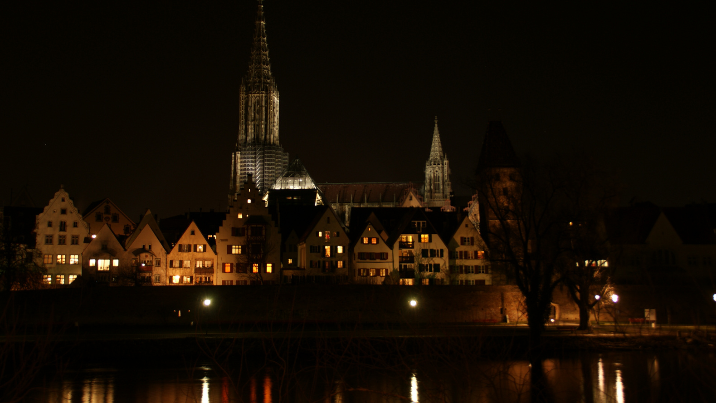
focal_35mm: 45
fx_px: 854
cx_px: 361
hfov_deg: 45.5
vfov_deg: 26.5
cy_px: 172
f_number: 4
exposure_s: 4
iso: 100
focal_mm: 28
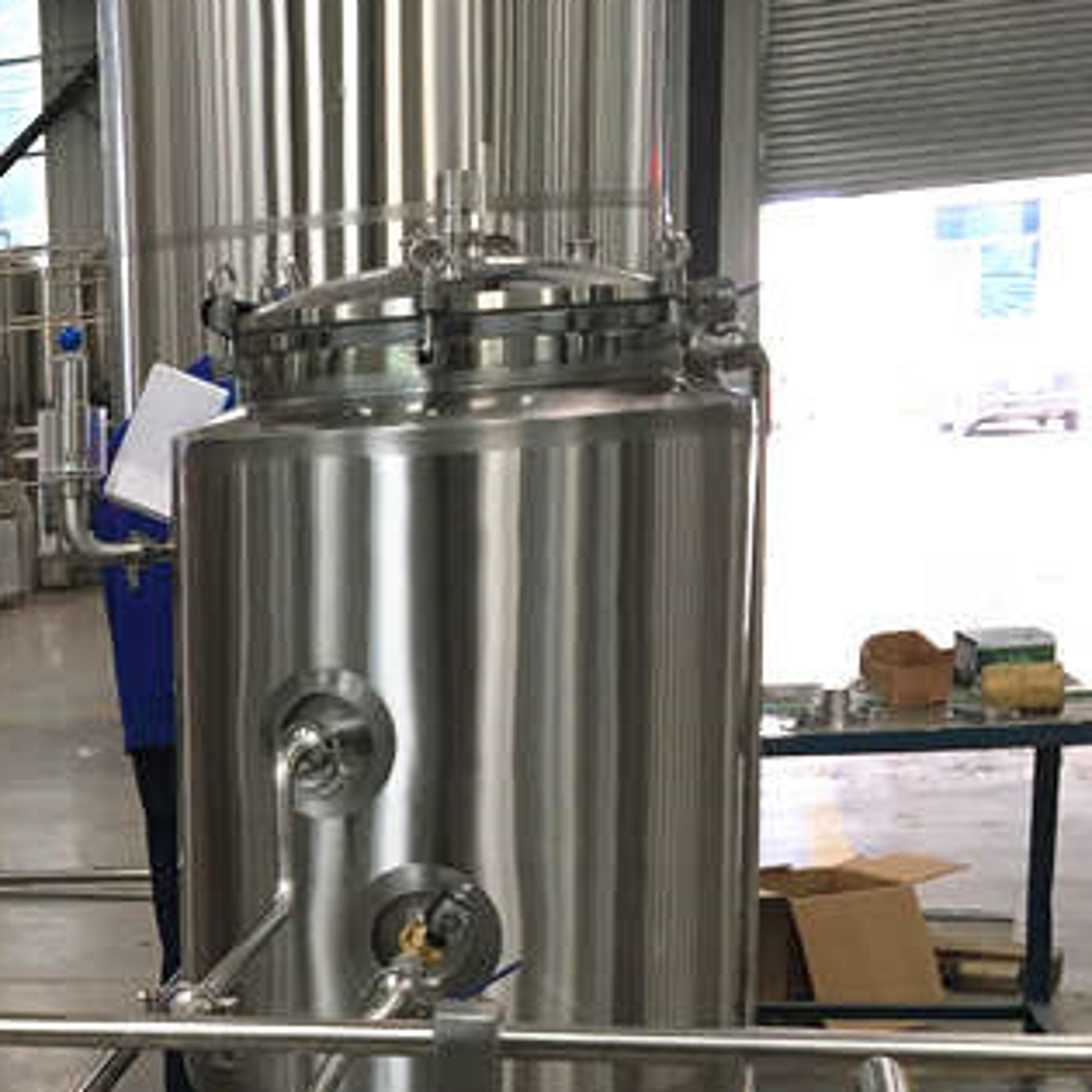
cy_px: 960
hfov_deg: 24.1
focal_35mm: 65
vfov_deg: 25.7
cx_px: -211
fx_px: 2320
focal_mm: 4.15
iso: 50
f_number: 2.2
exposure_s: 1/33
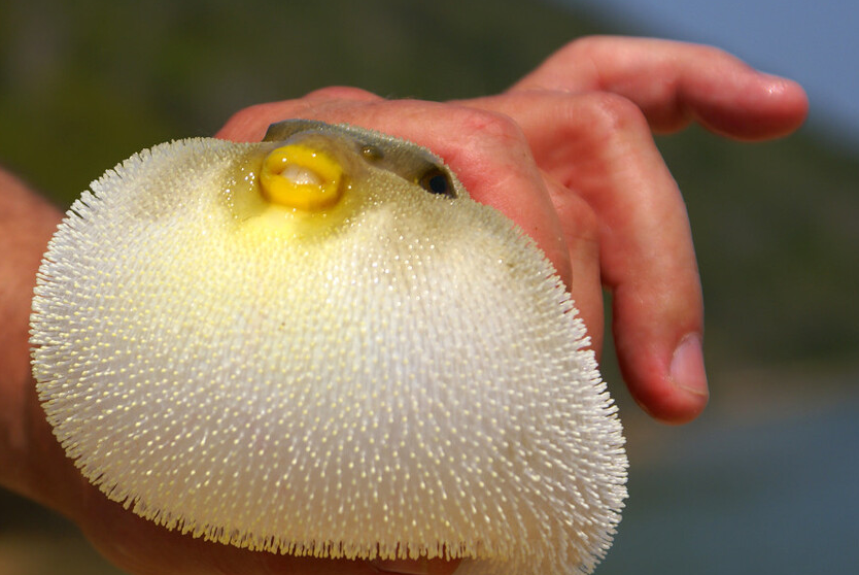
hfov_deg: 13.6
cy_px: 351
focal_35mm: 151
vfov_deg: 9.1
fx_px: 3607
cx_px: 335
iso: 100
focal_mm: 70
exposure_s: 1/800
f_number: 6.3
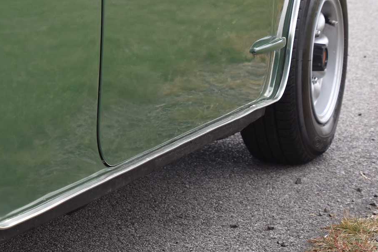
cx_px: -26
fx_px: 1732
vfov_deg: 8.3
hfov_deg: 12.3
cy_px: 23
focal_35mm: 165
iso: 450
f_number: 8
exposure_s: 1/500
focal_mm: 50
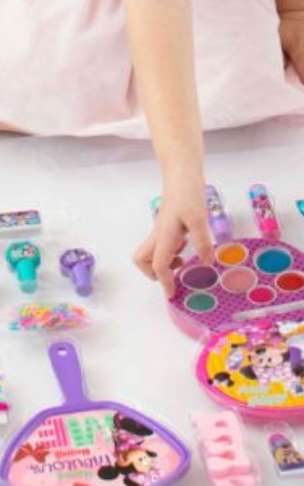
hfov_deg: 6.4
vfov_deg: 9.9
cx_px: 249
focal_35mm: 205
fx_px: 2718
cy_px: -237
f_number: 3.5
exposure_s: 1/50
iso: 200
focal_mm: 35
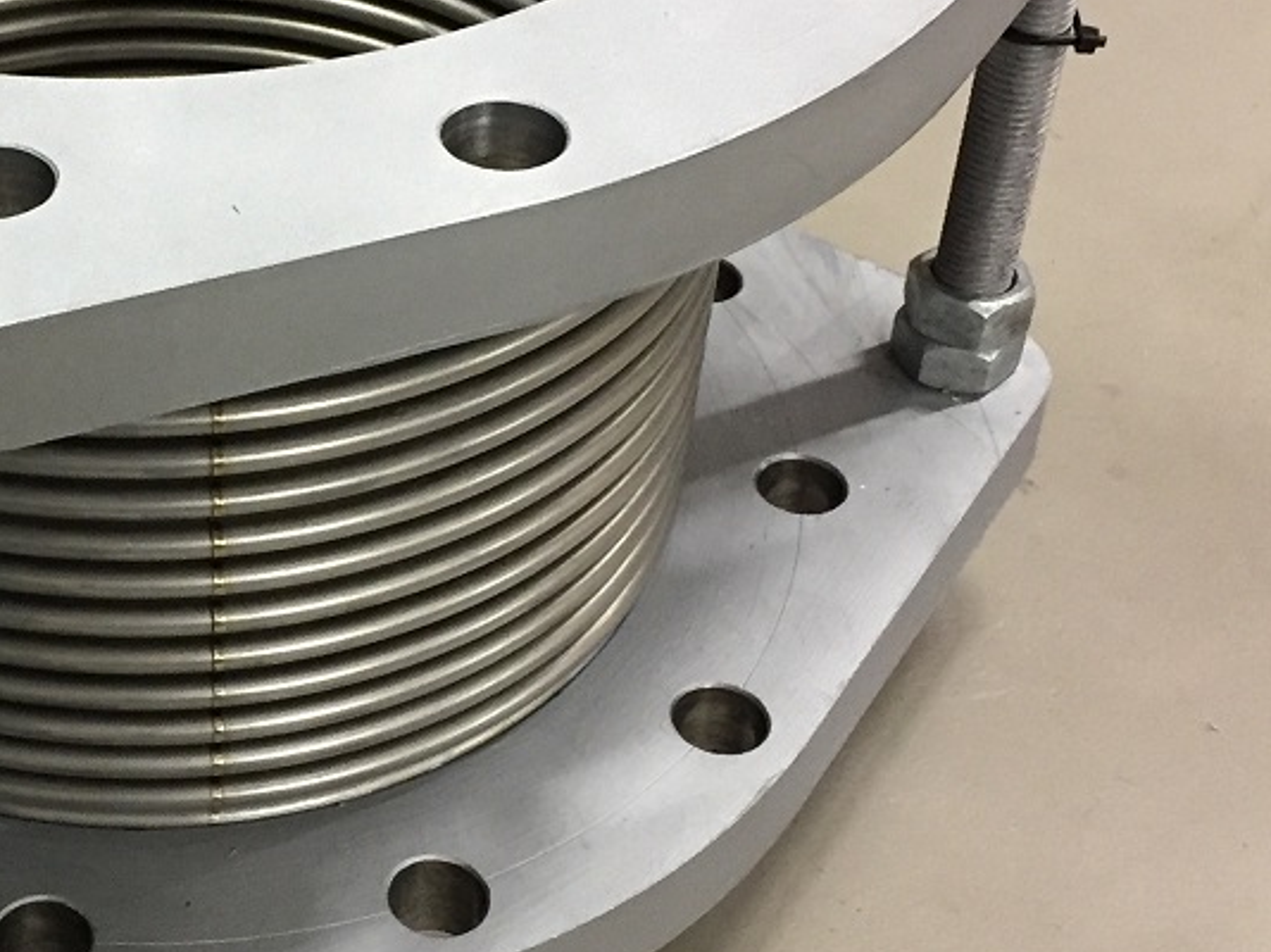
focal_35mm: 71
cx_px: 64
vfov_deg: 20.7
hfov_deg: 26.3
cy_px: 397
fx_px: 2606
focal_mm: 4.15
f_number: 2.2
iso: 250
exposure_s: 1/33
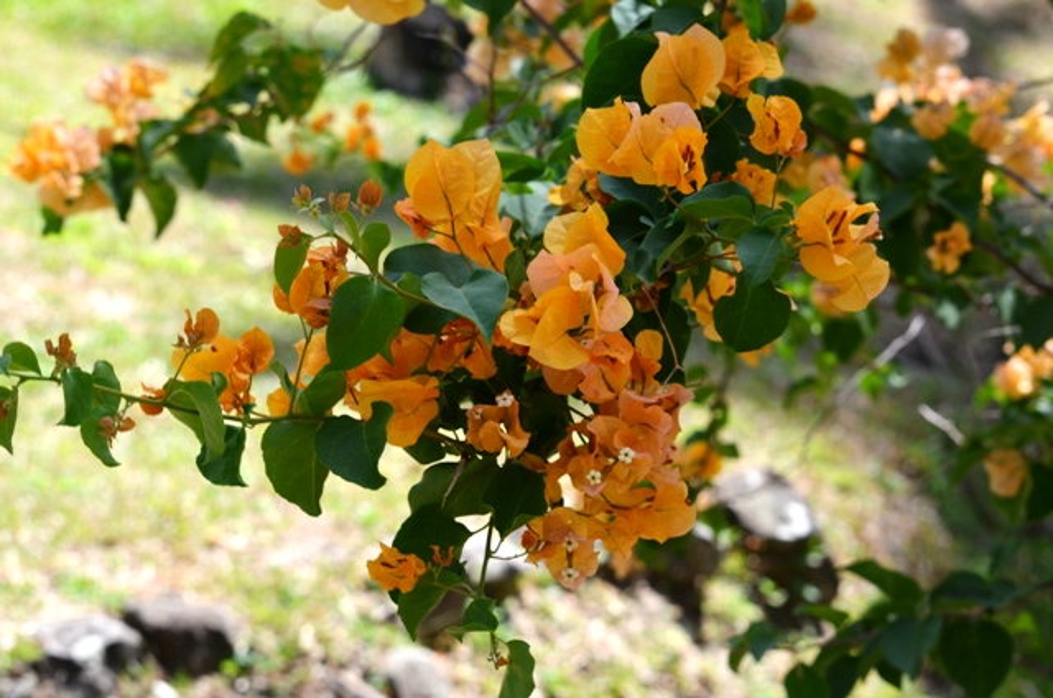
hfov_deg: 24.7
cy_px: 349
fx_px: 2408
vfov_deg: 16.5
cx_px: 526
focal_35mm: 82
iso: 180
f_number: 8
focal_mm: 55
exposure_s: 1/250
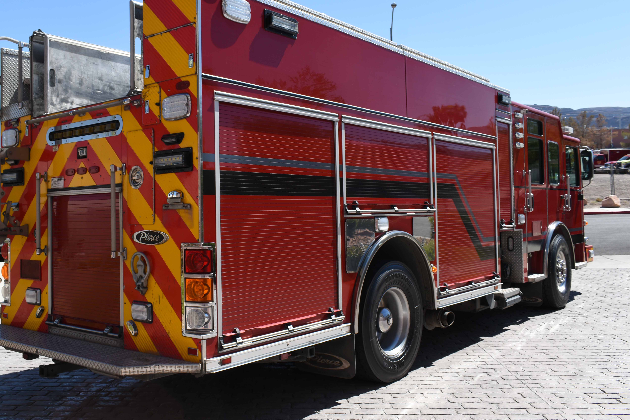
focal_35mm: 36
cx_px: 261
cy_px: 189
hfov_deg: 52.9
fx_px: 630
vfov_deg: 36.8
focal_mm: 20
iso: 100
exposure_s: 1/250
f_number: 8
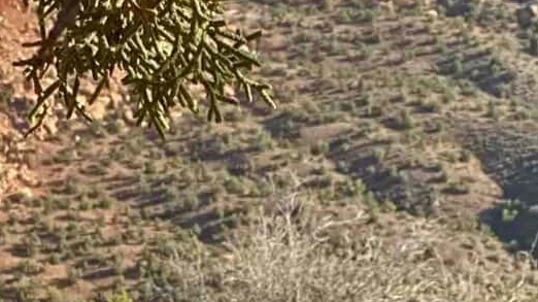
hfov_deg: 17.4
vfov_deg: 9.5
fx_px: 1754
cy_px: 481
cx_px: 257
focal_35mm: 123
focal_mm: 2.71
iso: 25
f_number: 2.2
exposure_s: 1/232
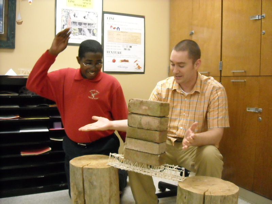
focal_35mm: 35
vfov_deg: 40.7
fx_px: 275
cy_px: 102
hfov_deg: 52.6
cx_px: 136
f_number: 2.8
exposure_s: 1/96
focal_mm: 5.7
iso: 800
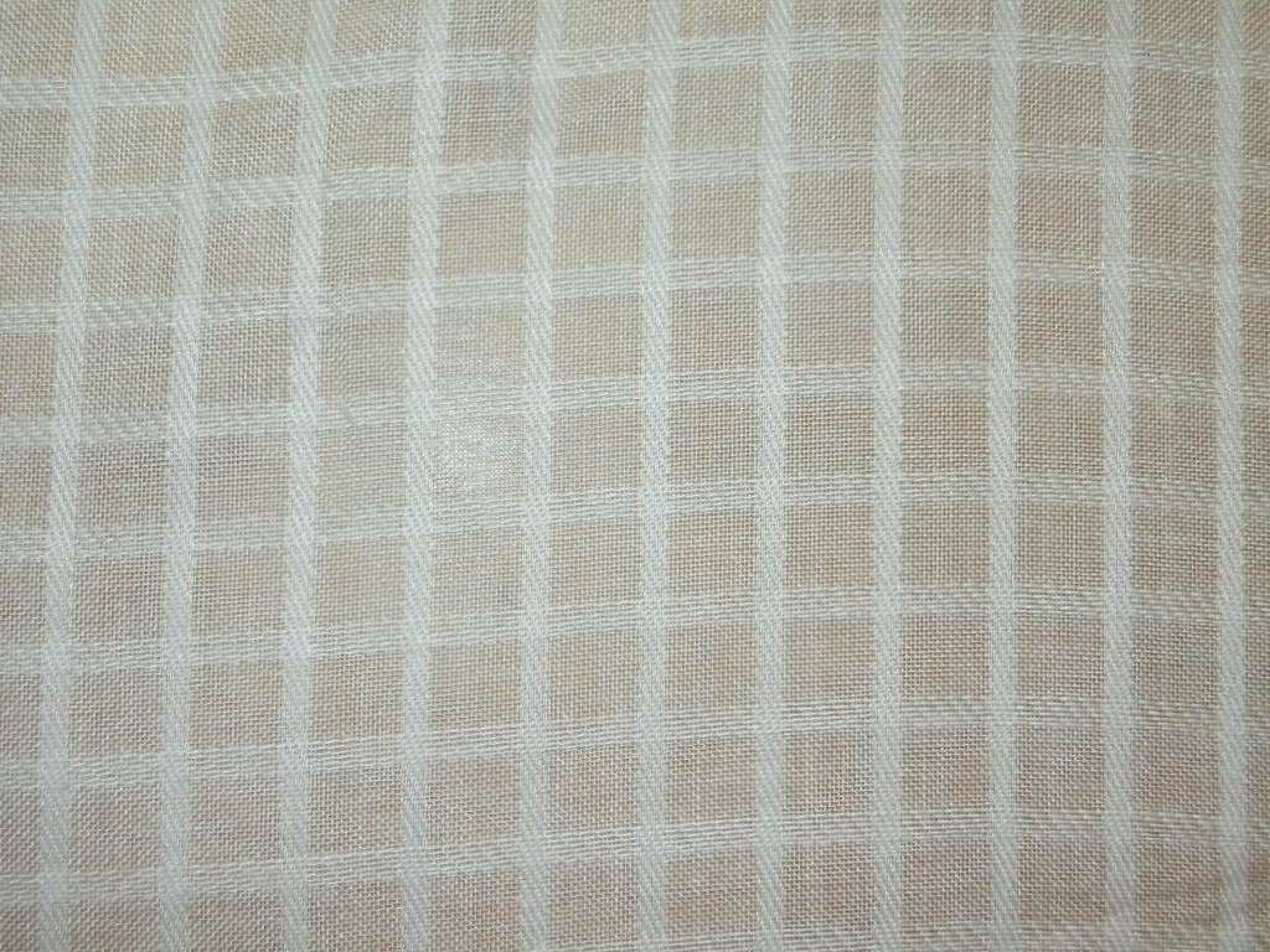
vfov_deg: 32.2
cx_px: 635
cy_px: 476
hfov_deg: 42.1
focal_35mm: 45
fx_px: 1651
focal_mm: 8.1
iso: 100
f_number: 4.6
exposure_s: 1/30
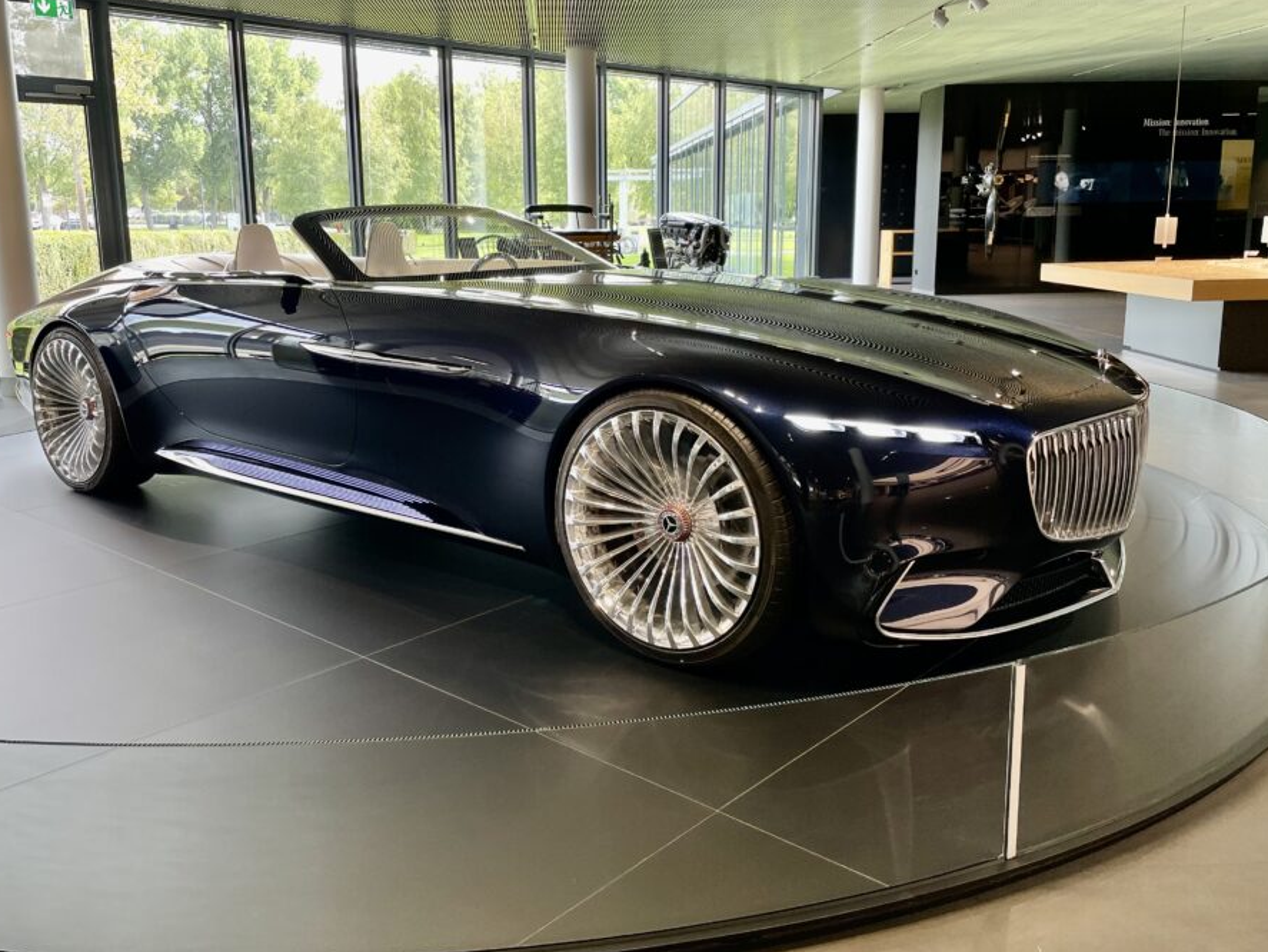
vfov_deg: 46.8
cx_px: 576
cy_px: 429
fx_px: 1099
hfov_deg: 59.8
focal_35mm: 30
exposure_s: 1/121
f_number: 1.6
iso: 80
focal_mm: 4.2
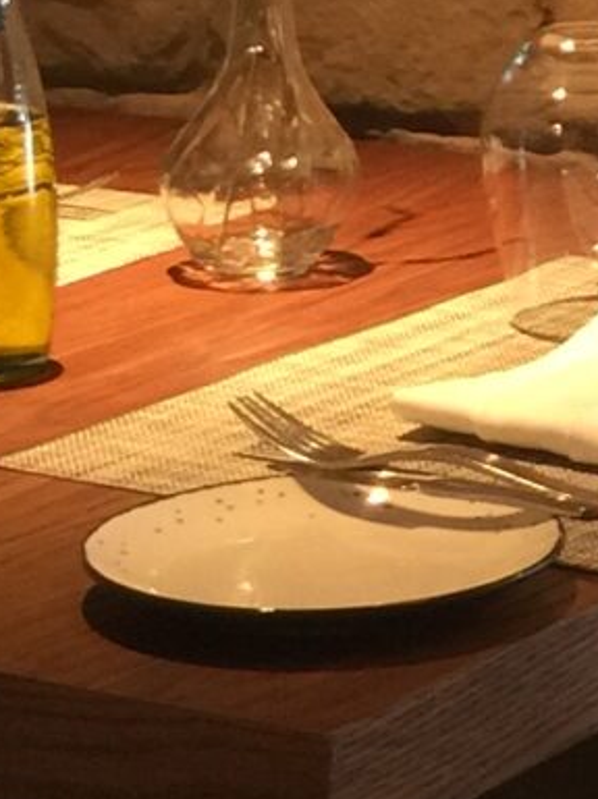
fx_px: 4453
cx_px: 1300
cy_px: -511
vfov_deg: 9.9
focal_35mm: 193
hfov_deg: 7.3
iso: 50
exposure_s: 1/17
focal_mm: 4.15
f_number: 2.2
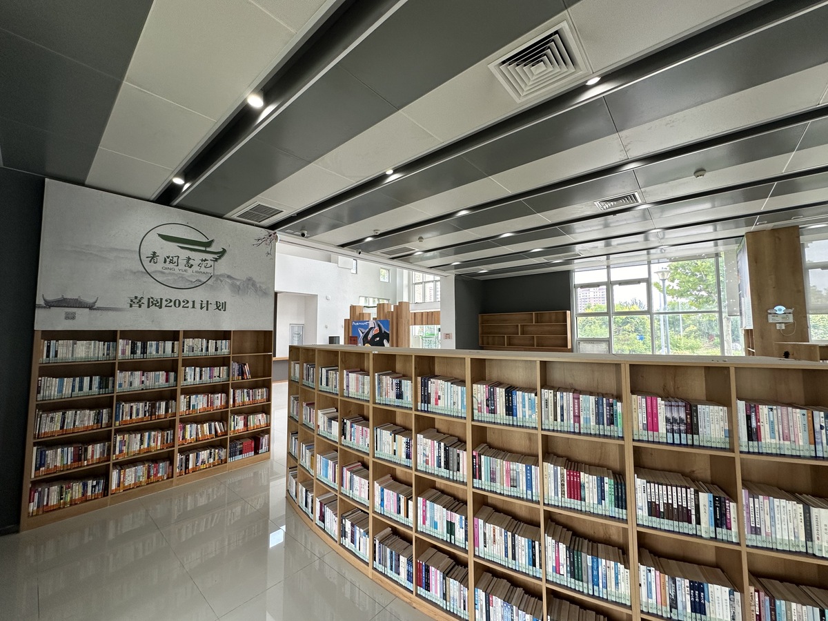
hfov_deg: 102.1
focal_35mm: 14
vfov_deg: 85.7
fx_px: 335
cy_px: 310
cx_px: 414
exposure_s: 1/99
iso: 80
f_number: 2.2
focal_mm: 2.22
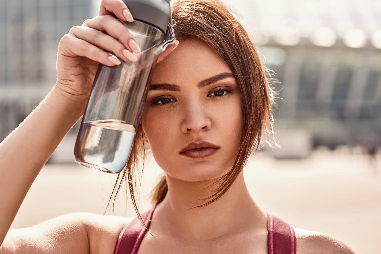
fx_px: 900
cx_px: 190
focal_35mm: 85
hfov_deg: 23.9
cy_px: 127
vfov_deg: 16.1
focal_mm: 85
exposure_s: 1/1600
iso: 250
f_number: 4
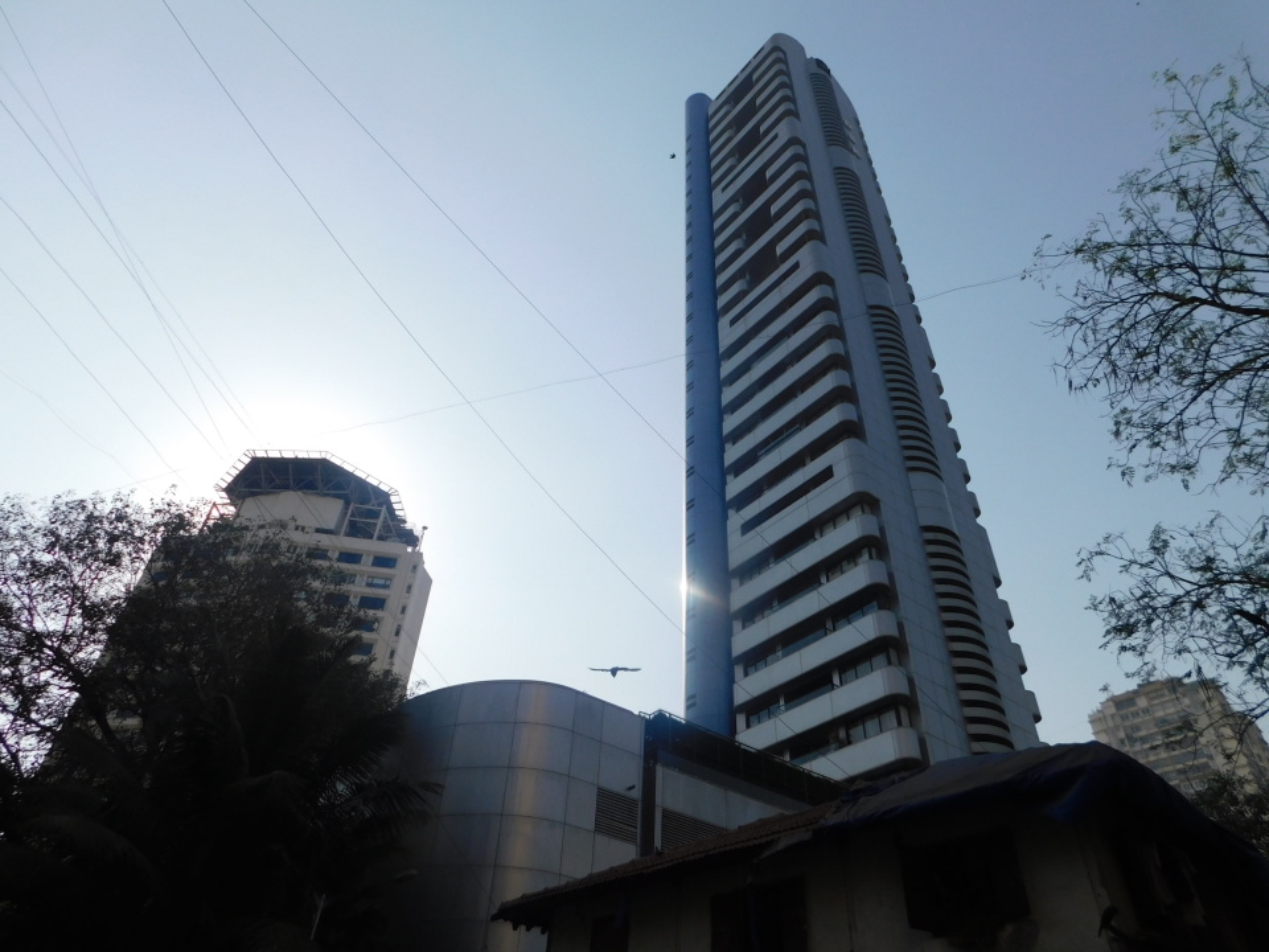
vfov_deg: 58.9
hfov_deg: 73.9
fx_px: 843
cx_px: 634
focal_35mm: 23
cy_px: 476
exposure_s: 1/800
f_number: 6
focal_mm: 4
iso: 125
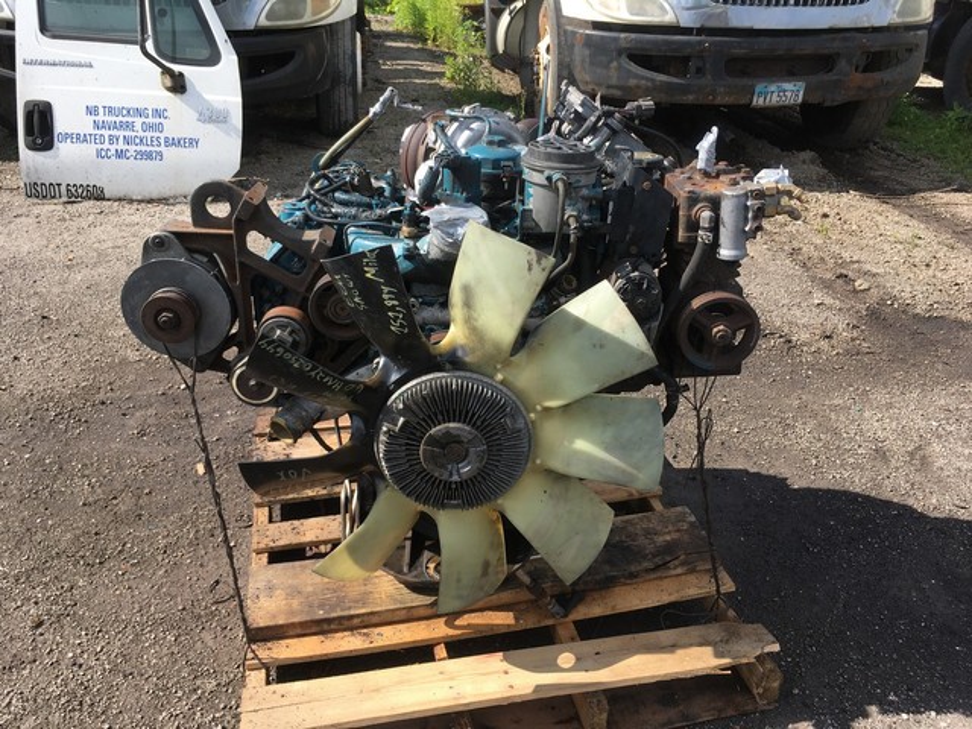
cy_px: 364
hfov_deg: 61.7
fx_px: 814
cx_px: 486
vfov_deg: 48.2
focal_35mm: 29
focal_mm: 4.15
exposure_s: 1/705
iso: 25
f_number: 2.2
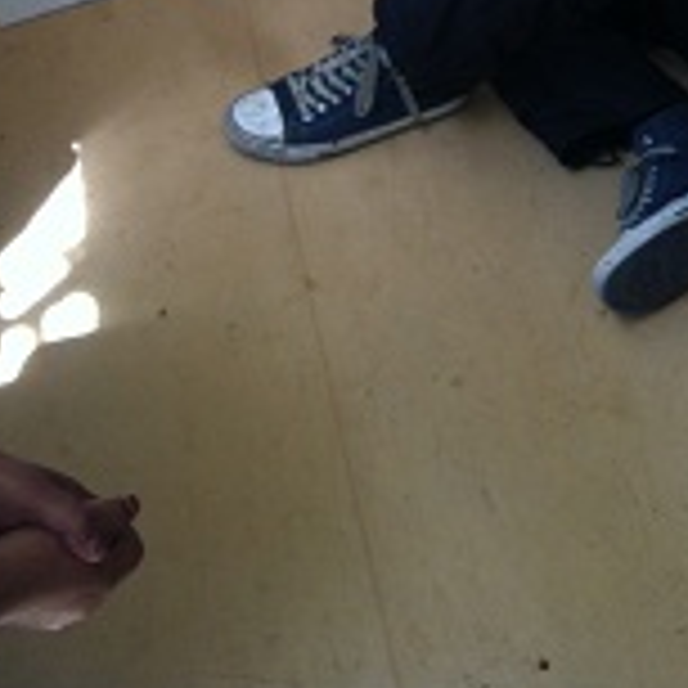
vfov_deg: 20.0
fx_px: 1821
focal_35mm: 81
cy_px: -151
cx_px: 315
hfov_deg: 21.4
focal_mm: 3.85
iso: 80
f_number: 2.8
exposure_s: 1/15
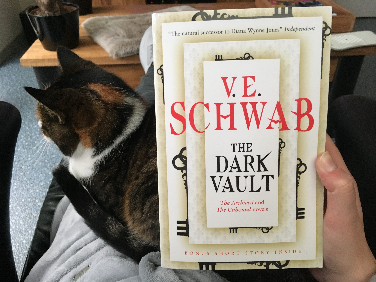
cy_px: 141
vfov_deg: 48.2
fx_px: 315
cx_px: 188
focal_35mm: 29
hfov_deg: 61.7
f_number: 2.2
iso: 200
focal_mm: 4.15
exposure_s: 1/25
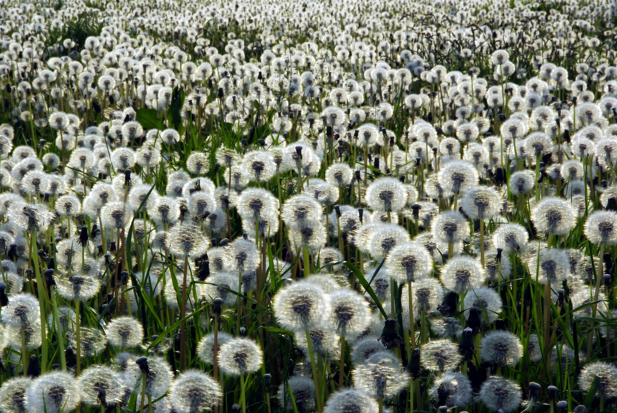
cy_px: 206
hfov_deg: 13.9
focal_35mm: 147
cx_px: 308
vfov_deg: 9.4
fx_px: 2523
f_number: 32
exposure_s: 1/30
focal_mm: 98
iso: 200
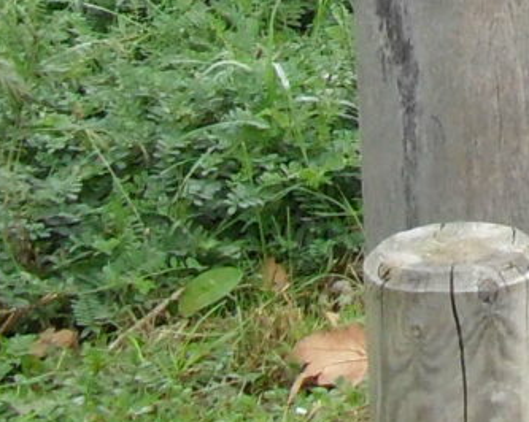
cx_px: 1685
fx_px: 4115
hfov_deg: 6.6
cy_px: -508
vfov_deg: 5.7
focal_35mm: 263
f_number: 3.2
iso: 100
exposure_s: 1/180
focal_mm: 6.3
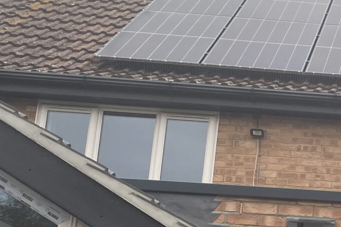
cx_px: 495
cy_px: 235
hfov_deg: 18.2
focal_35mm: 101
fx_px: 957
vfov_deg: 13.3
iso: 32
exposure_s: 1/359
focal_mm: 4.2
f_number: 1.6
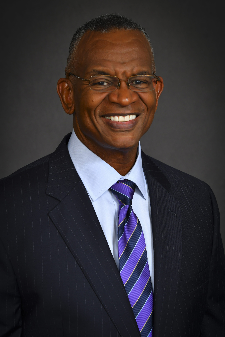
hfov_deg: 9.6
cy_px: 168
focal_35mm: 142
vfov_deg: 14.4
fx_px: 1336
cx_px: 112
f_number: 6.3
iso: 400
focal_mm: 95
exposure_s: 1/200
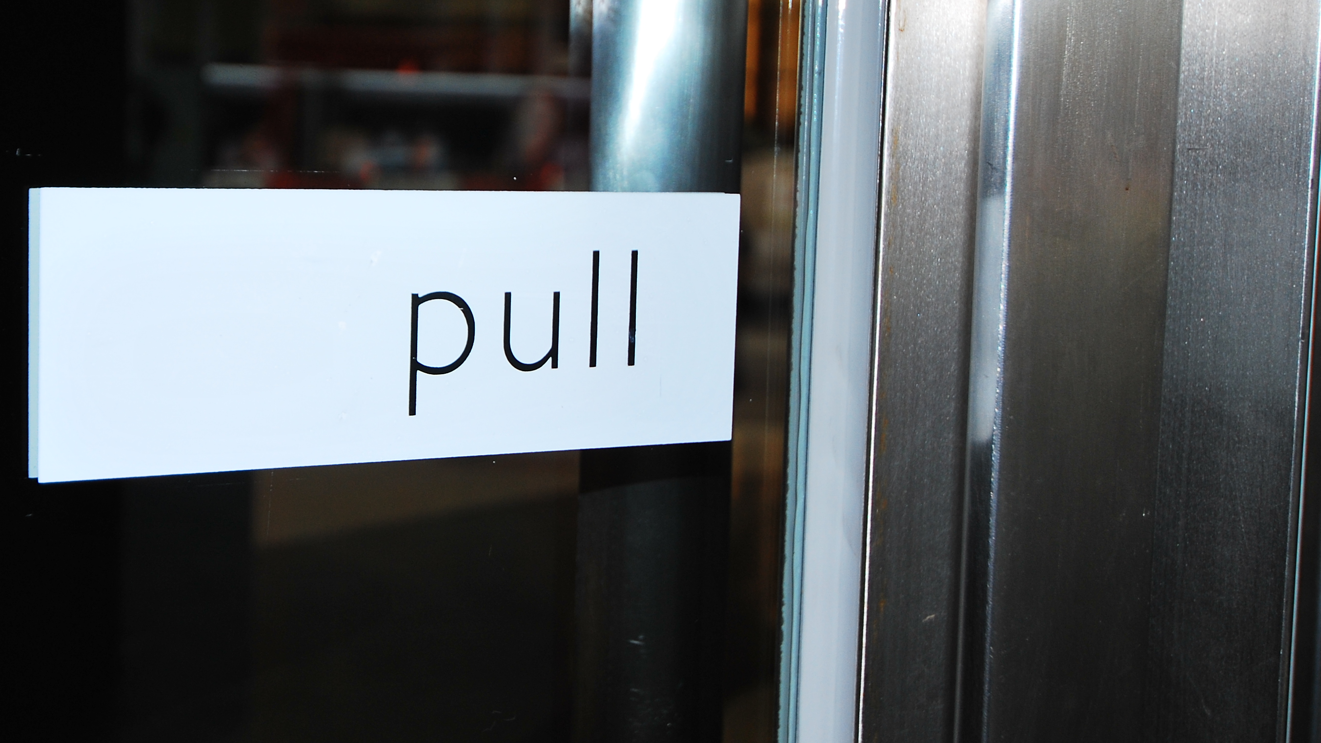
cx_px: 420
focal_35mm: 54
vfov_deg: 22.2
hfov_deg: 38.0
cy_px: 295
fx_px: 1892
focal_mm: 24
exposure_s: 1/60
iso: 200
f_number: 4
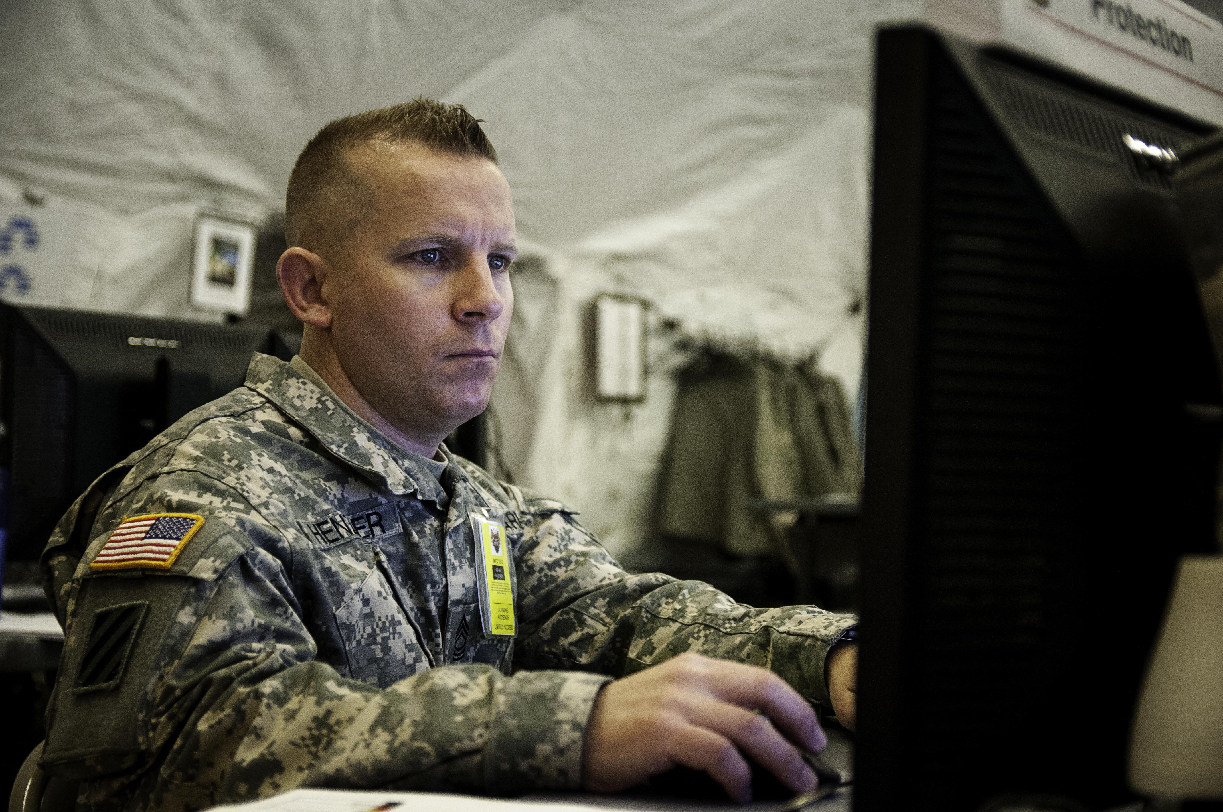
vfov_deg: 23.7
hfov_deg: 35.1
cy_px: 406
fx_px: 1934
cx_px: 612
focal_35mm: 57
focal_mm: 38
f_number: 2.8
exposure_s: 1/100
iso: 1600
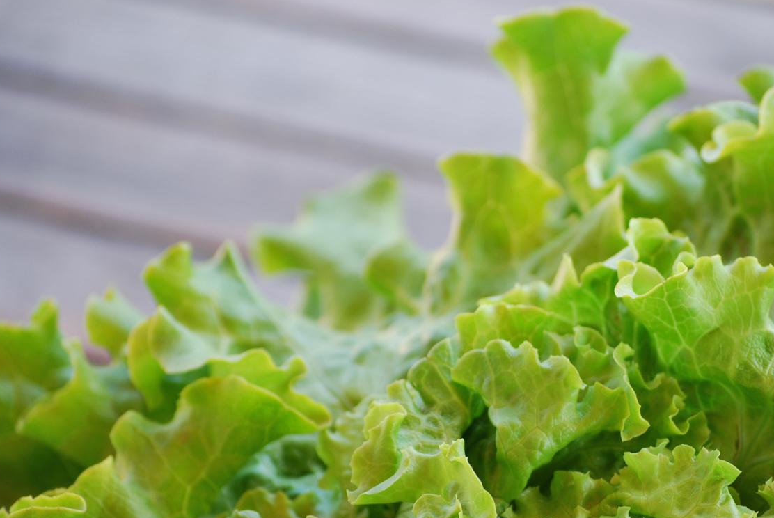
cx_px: 543
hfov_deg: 8.6
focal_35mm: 239
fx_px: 5139
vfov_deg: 5.8
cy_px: 379
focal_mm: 105
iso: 100
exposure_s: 1/60
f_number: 4.8
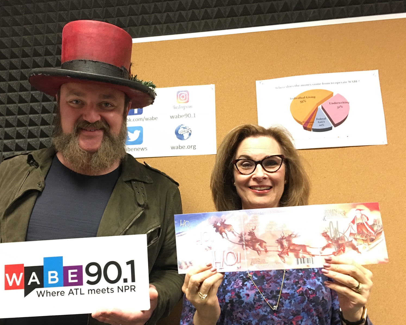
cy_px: 181
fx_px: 409
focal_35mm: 34
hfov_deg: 52.6
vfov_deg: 43.3
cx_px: 171
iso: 50
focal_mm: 4.15
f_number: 2.2
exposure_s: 1/4
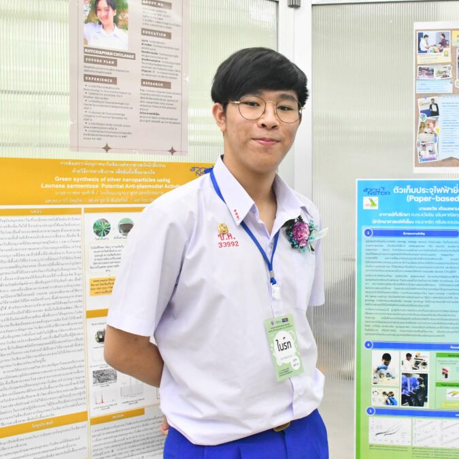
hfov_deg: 40.6
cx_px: 316
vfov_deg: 41.3
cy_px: 229
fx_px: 610
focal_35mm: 41
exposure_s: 1/160
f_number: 5.6
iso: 8000
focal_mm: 21
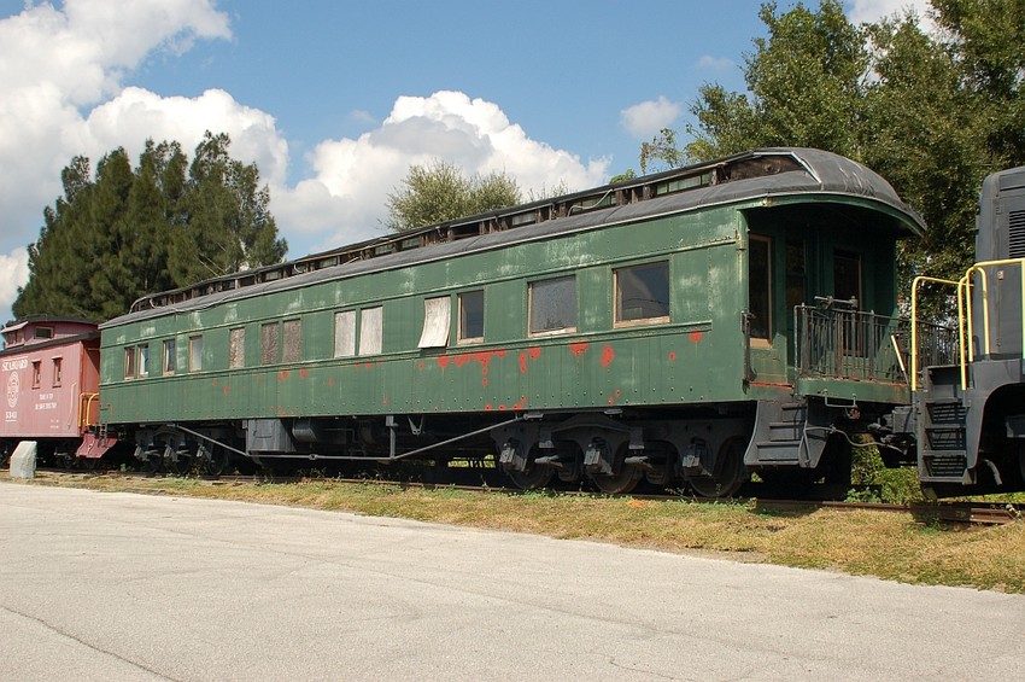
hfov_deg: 46.4
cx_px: 512
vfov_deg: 31.8
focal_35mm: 42
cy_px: 341
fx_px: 1195
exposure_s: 1/320
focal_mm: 28
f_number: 9
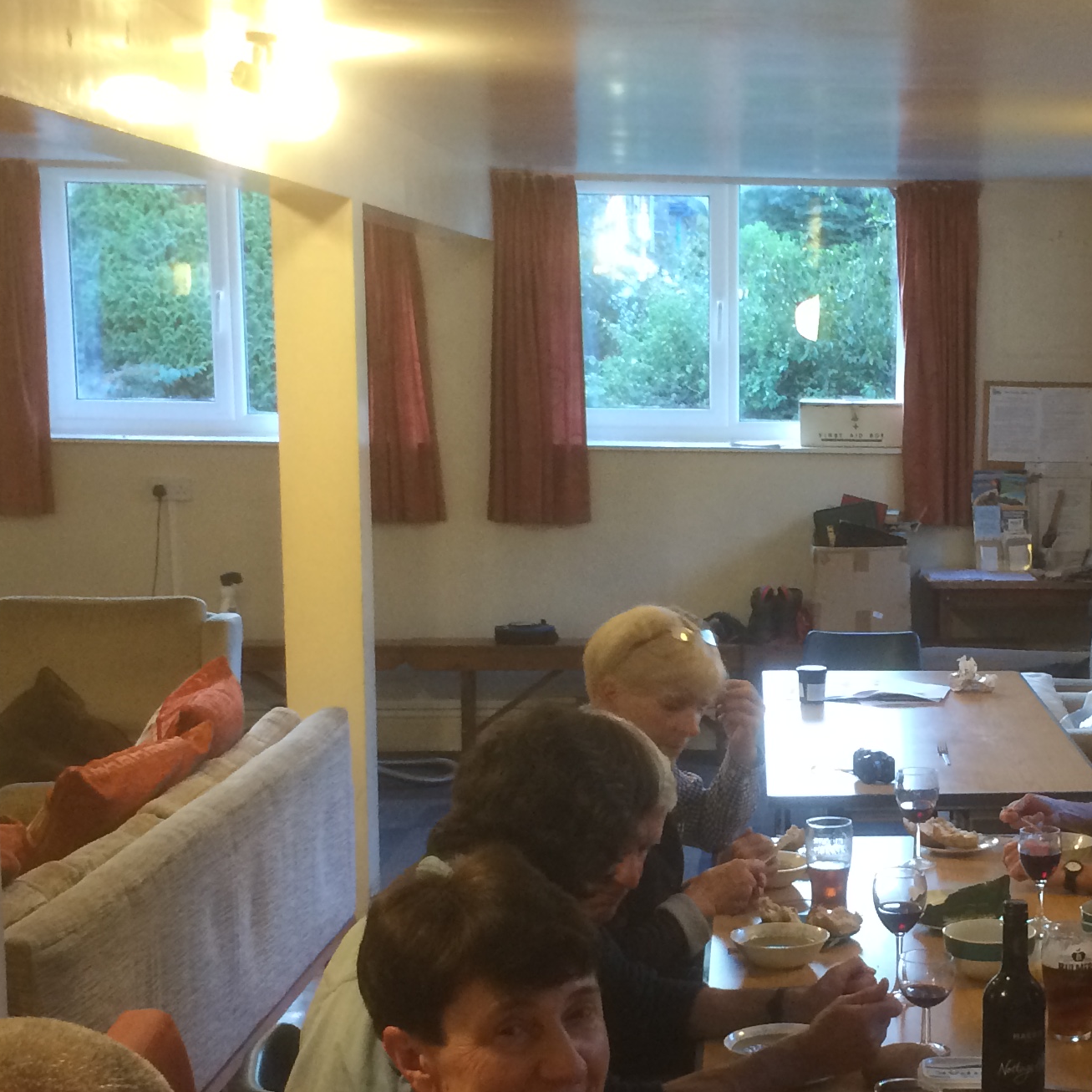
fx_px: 2284
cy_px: 718
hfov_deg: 26.3
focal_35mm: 64
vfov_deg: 26.7
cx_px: 910
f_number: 2.2
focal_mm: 4.15
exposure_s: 1/33
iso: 200
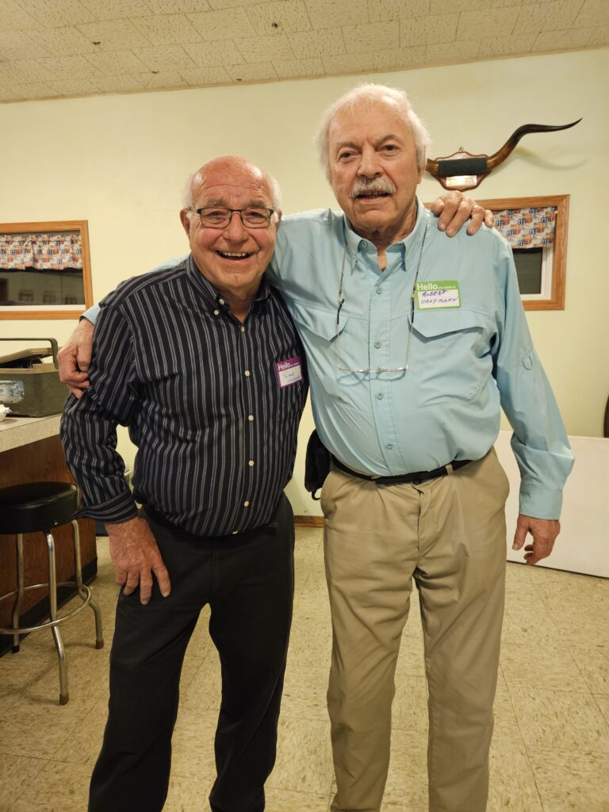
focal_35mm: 23
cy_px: 406
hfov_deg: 58.9
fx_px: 540
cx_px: 304
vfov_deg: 73.9
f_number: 1.8
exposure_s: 1/40
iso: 640
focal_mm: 5.4
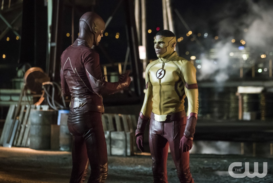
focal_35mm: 139
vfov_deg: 9.9
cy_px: 92
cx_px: 136
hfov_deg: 14.7
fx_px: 1055
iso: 10000
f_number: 4.5
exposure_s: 1/160
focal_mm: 139
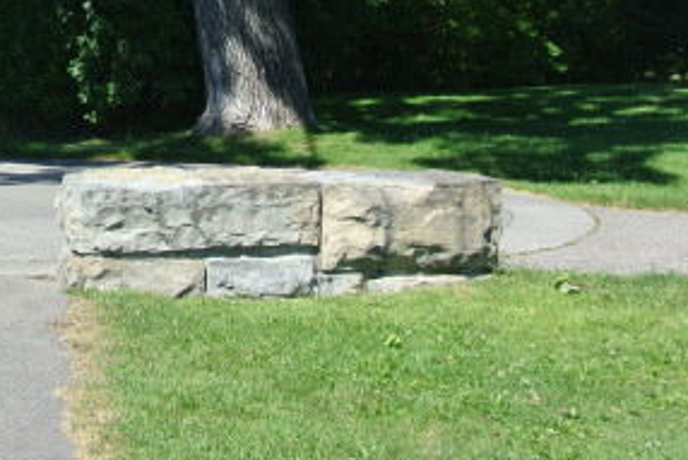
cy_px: 100
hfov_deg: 22.7
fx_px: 1606
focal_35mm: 84
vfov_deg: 16.2
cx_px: -87
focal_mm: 11.4
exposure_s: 1/400
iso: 100
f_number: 4.5
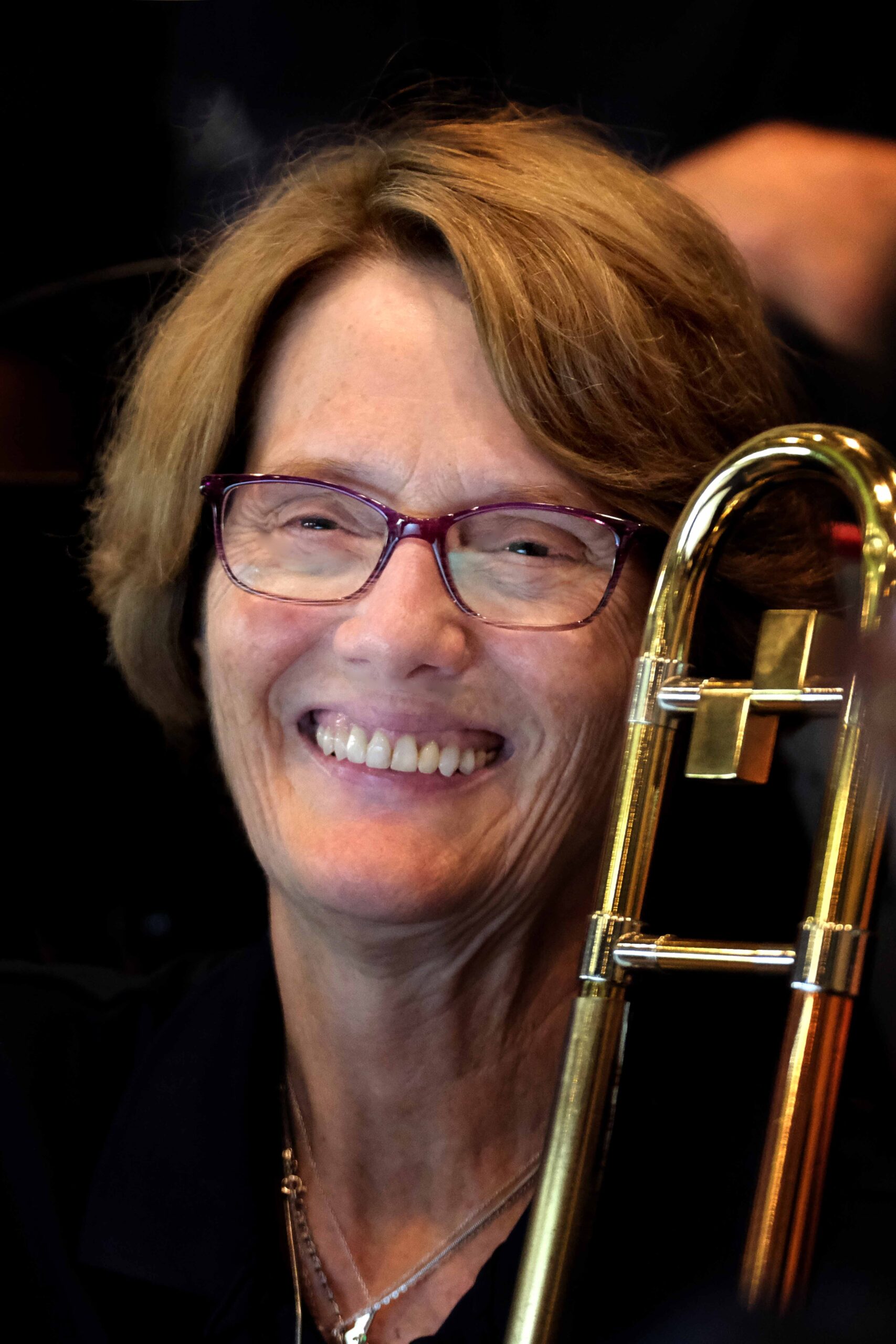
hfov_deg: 6.5
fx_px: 7838
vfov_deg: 9.8
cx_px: 448
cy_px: 672
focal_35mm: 210
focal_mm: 140
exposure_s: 1/125
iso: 10000
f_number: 3.2
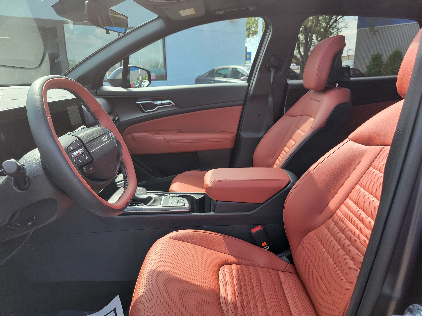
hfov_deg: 67.3
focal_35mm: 26
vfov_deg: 53.1
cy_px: 158
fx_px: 317
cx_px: 211
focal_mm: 5.4
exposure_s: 1/307
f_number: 1.8
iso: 40
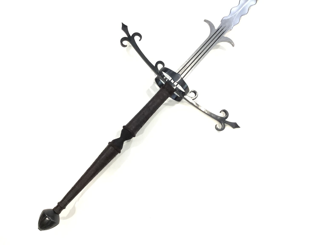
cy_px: 122
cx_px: 164
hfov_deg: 58.4
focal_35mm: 31
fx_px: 293
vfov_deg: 45.4
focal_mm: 3.3
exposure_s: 1/60
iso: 320
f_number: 2.4
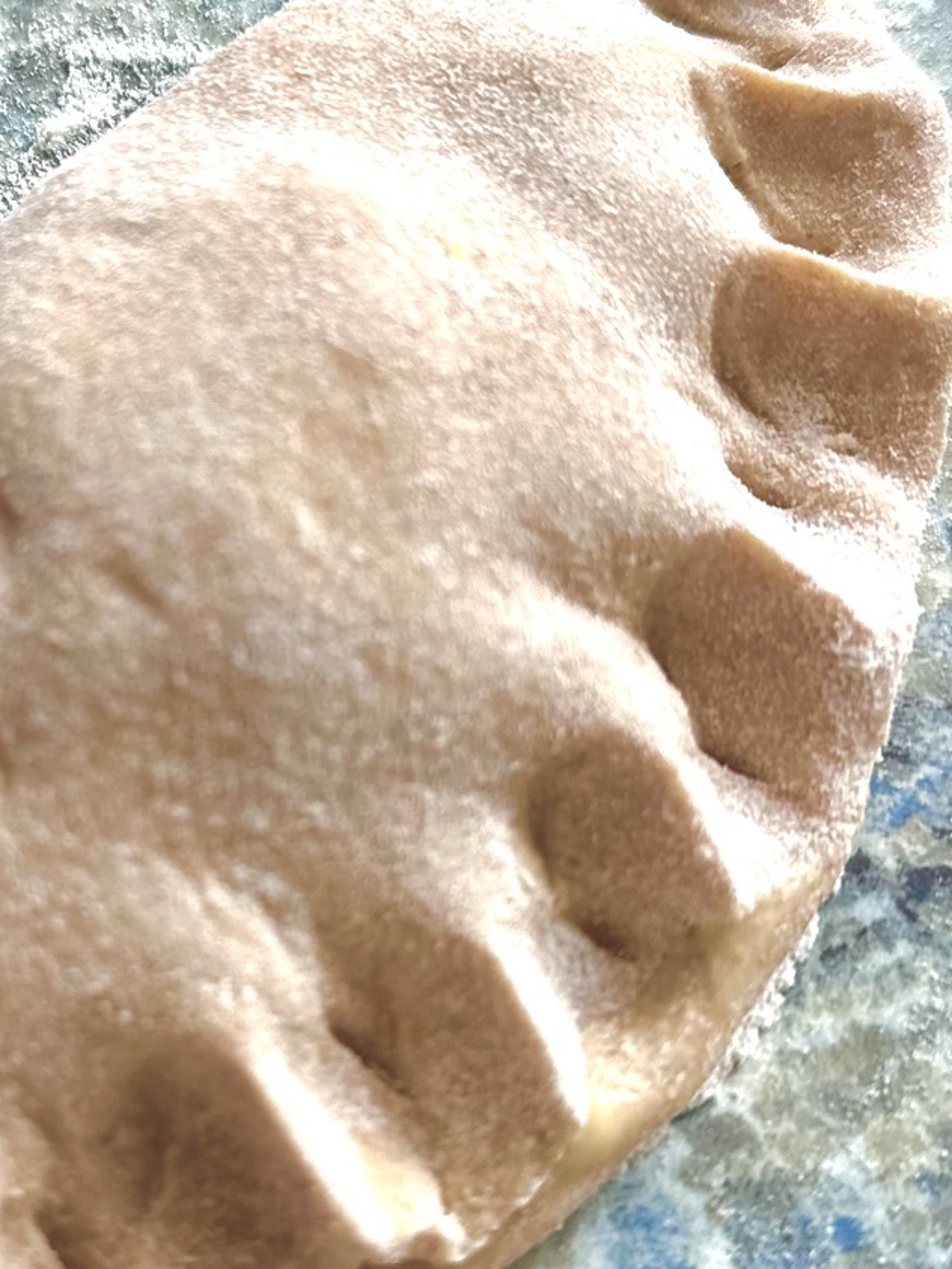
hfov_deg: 25.2
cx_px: 167
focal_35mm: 57
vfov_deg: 33.8
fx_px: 2089
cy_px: 627
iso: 64
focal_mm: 6.86
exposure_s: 1/121
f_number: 1.78
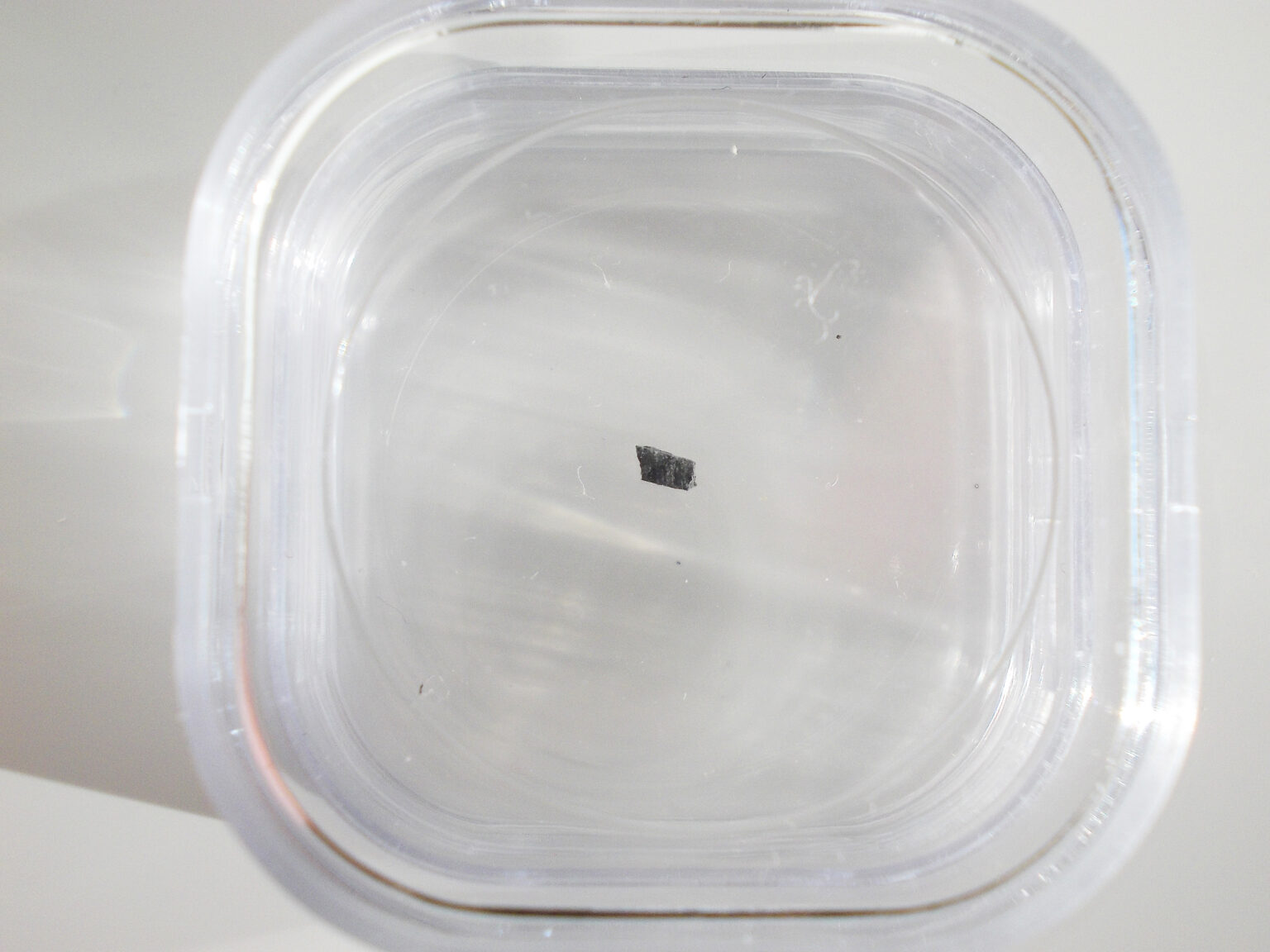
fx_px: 1578
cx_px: 635
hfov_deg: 43.9
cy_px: 476
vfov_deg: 33.6
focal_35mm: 43
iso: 80
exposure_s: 1/640
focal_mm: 6.1
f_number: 3.3
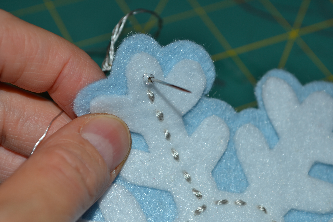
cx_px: 166
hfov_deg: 24.6
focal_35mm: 82
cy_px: 111
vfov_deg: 16.6
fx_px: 763
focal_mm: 55
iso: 100
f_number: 8
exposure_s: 1/60
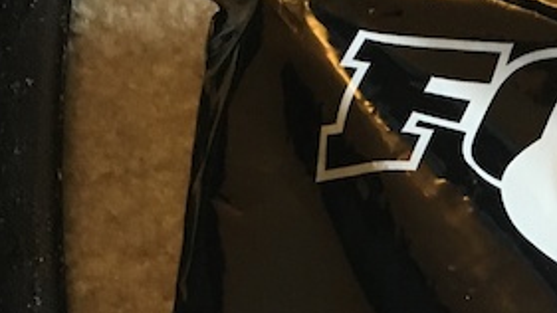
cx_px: 589
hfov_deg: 22.5
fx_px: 1329
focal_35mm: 90
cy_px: 359
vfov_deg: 13.1
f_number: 2.2
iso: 200
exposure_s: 1/17
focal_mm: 4.15
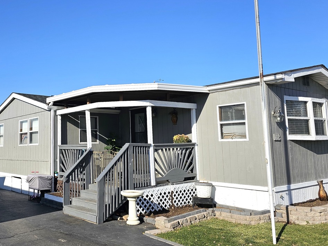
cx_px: 100
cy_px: 112
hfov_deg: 51.3
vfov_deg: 40.7
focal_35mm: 35
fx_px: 332
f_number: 1.7
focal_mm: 6.3
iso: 20
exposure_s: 1/2000
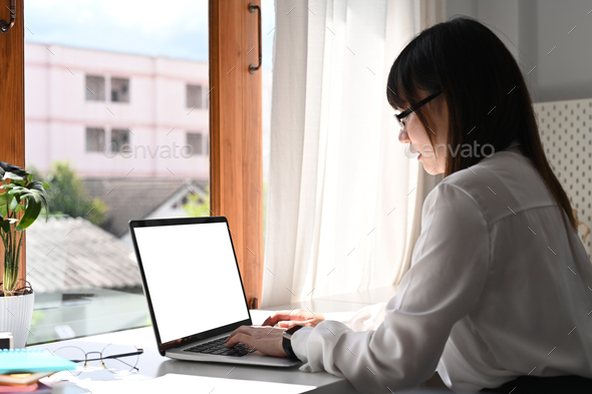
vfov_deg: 27.0
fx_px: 822
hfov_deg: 39.6
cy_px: 197
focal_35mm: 50
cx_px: 296
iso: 400
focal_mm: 50
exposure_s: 1/1250
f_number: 4
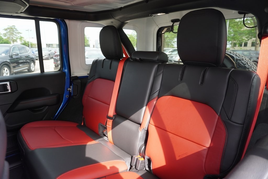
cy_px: 90
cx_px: 134
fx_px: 179
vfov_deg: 53.1
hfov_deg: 73.7
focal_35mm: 24
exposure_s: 1/60
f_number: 4
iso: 200
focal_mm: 16
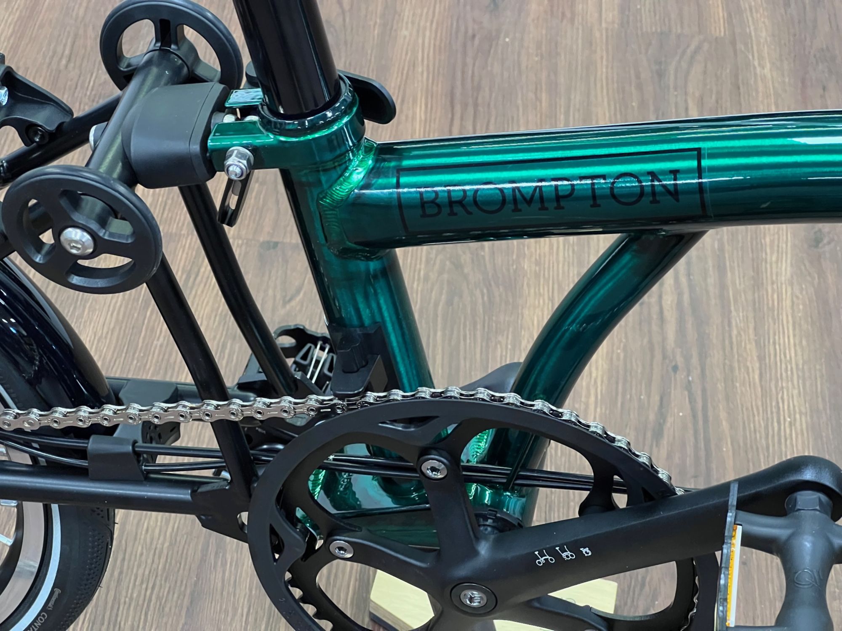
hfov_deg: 25.3
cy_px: 316
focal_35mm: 77
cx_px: 421
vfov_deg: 19.1
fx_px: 1873
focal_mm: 9
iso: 800
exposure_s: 1/50
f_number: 2.8
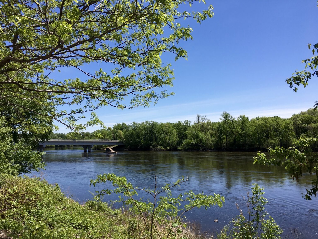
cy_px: 120
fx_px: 266
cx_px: 159
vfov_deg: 48.2
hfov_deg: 61.7
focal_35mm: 29
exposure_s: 1/1709
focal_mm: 4.15
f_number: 2.2
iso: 25
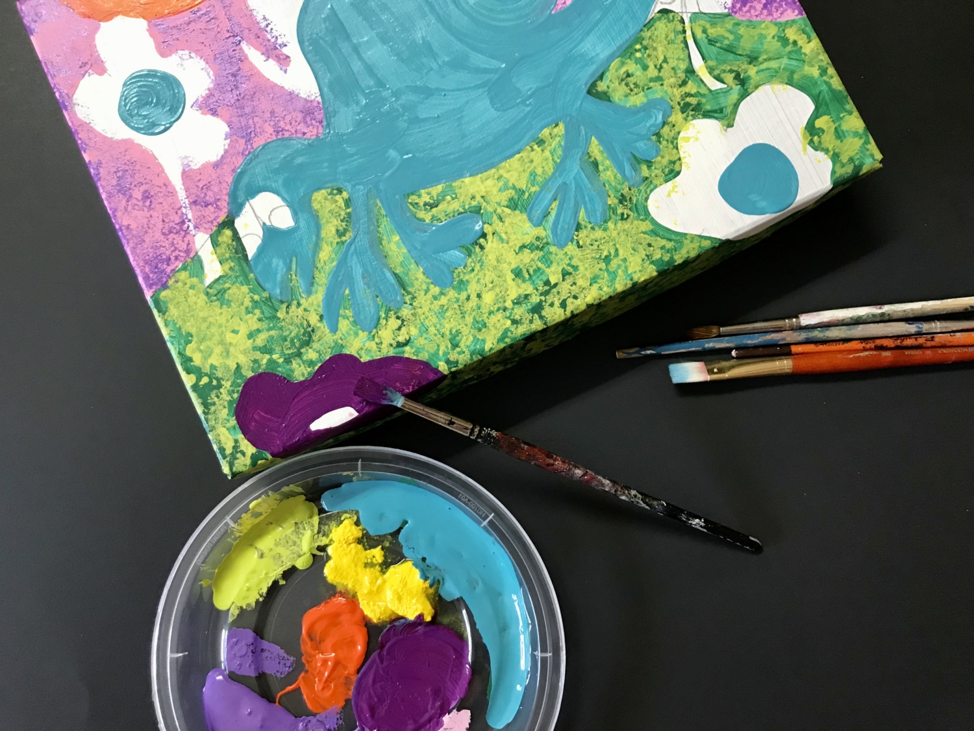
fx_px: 788
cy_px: 366
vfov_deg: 49.7
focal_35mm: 28
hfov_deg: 63.4
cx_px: 487
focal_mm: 3.99
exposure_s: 1/15
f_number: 1.8
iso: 80
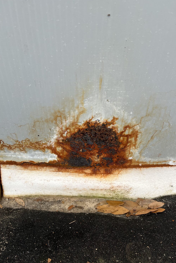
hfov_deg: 46.4
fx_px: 205
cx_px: 93
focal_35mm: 28
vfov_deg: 65.5
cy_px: 131
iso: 32
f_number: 1.6
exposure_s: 1/139
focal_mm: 5.1
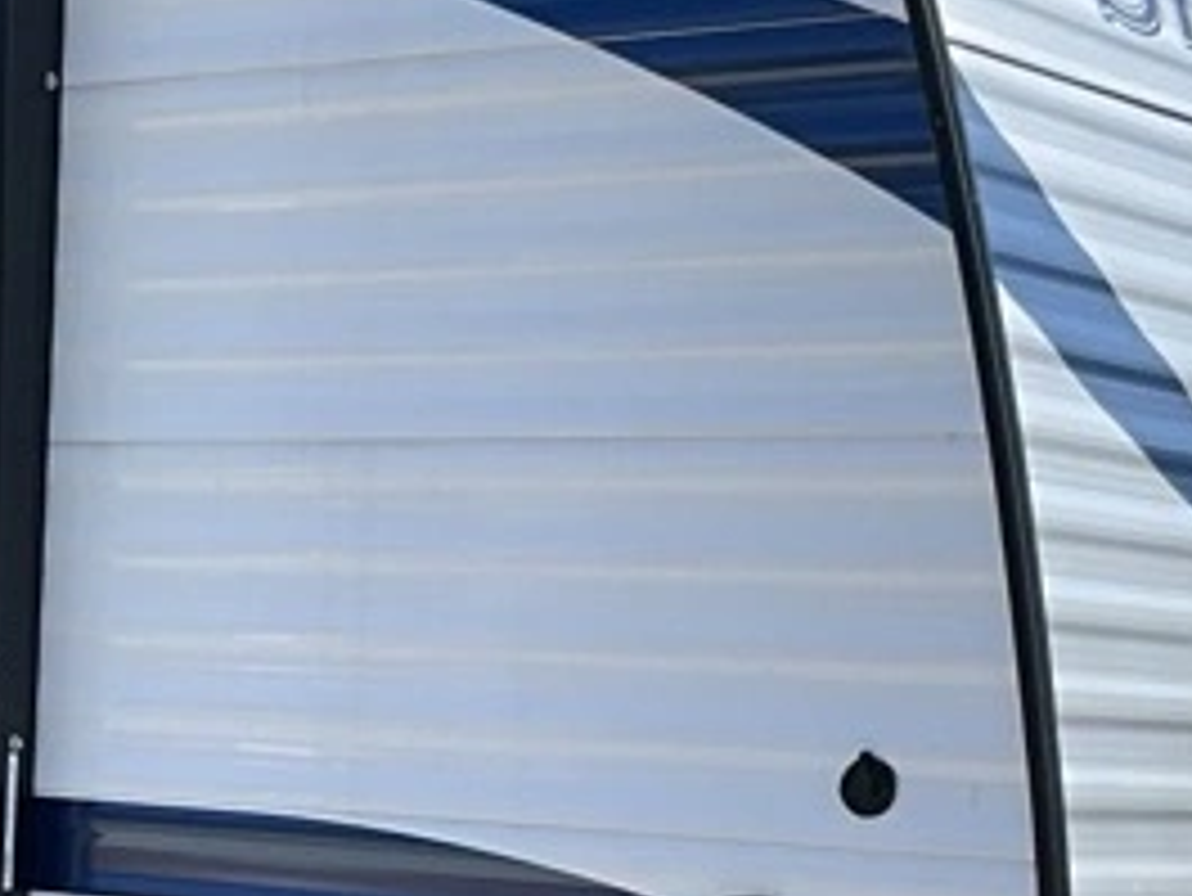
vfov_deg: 13.1
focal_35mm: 112
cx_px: -18
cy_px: 828
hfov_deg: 17.1
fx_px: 3858
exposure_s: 1/1144
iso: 25
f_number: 1.8
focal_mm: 3
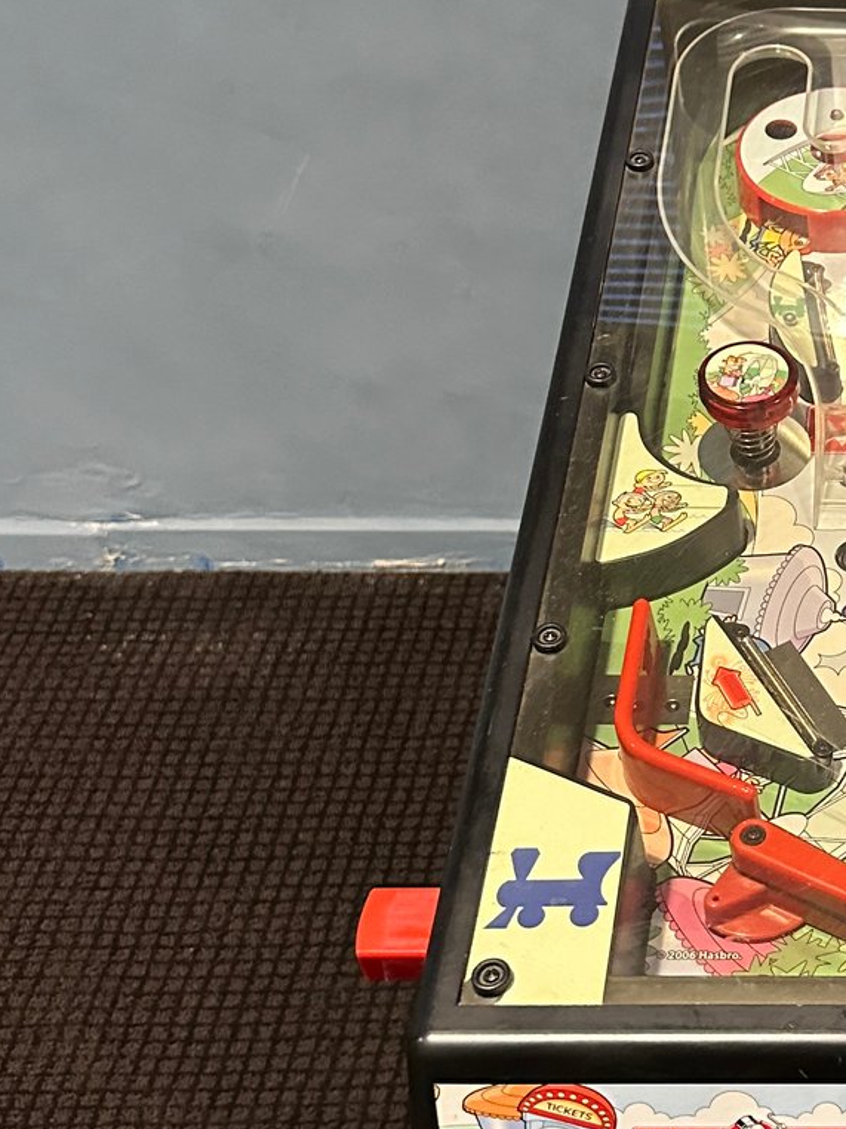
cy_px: 547
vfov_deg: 30.7
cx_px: 1033
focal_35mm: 63
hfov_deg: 21.5
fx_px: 2054
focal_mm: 6.86
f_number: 1.78
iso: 640
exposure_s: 1/40
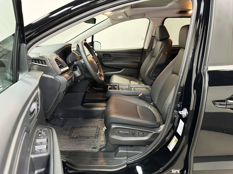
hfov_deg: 71.6
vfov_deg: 56.8
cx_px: 116
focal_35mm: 24
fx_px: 162
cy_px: 87
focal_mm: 6.86
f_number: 1.78
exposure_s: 1/40
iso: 1000
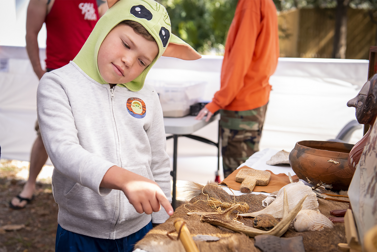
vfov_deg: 26.0
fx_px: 545
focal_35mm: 52
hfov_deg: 38.2
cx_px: 188
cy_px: 126
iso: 1000
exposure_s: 1/500
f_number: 4
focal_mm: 52
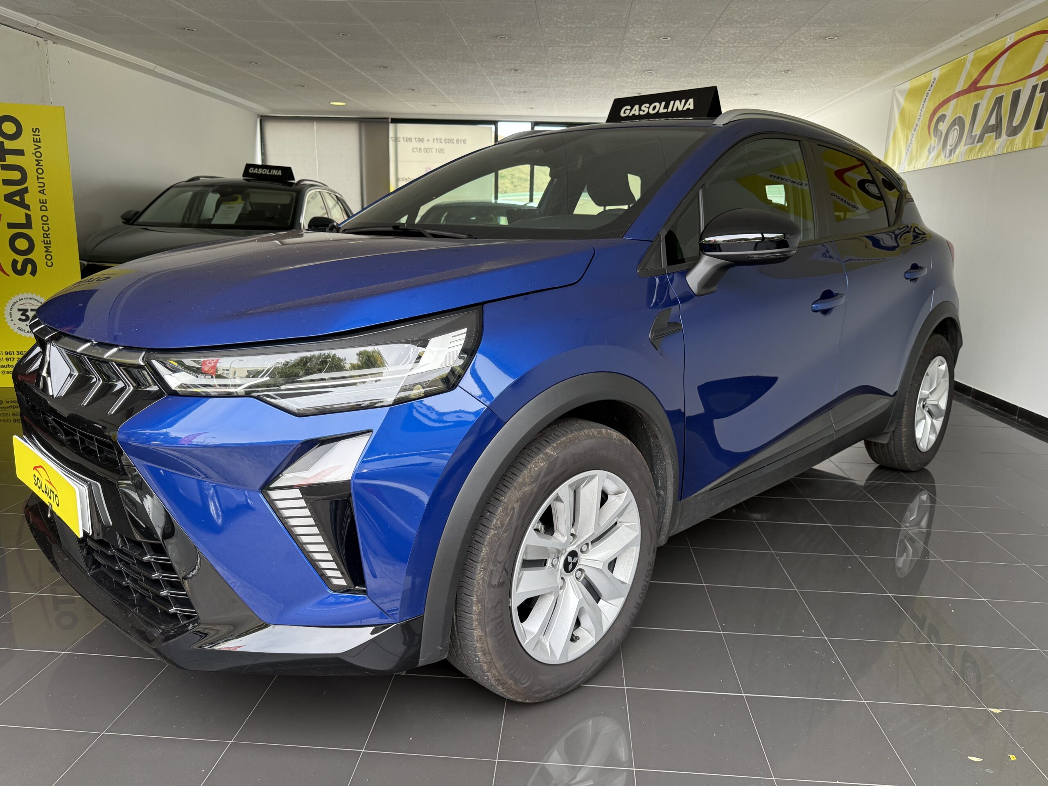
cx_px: 524
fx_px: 727
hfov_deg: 71.6
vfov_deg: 56.8
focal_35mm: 24
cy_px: 393
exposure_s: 1/377
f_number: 1.78
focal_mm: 6.76
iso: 100
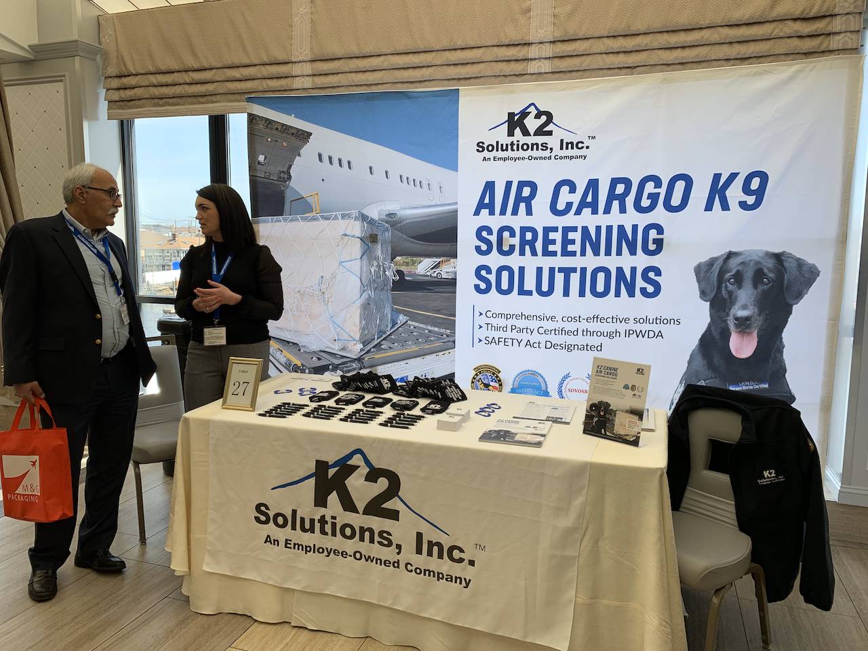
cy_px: 326
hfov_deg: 67.3
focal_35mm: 26
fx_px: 652
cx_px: 434
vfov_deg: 53.1
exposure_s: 1/444
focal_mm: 4.25
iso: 25
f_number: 1.8
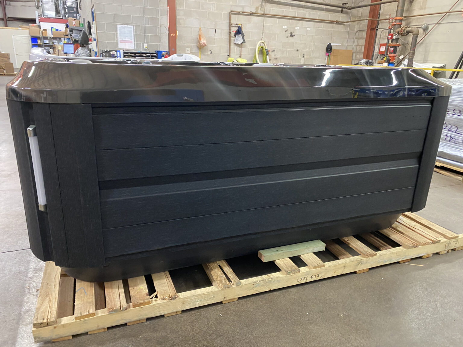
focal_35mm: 26
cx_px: 232
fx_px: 348
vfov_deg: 53.1
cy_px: 174
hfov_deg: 67.3
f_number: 1.8
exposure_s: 1/30
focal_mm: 4.25
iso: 500
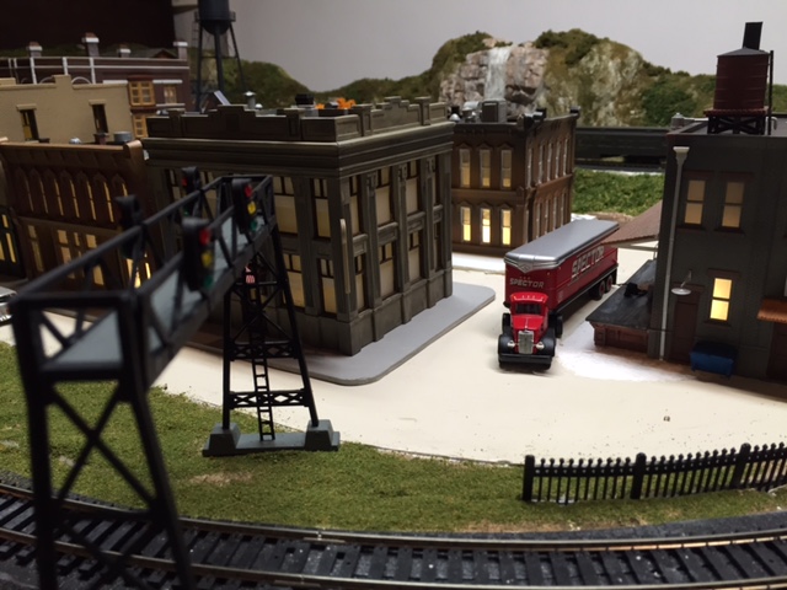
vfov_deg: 48.2
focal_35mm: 29
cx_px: 394
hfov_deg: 61.7
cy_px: 295
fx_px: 659
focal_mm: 4.15
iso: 64
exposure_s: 1/30
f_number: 2.2
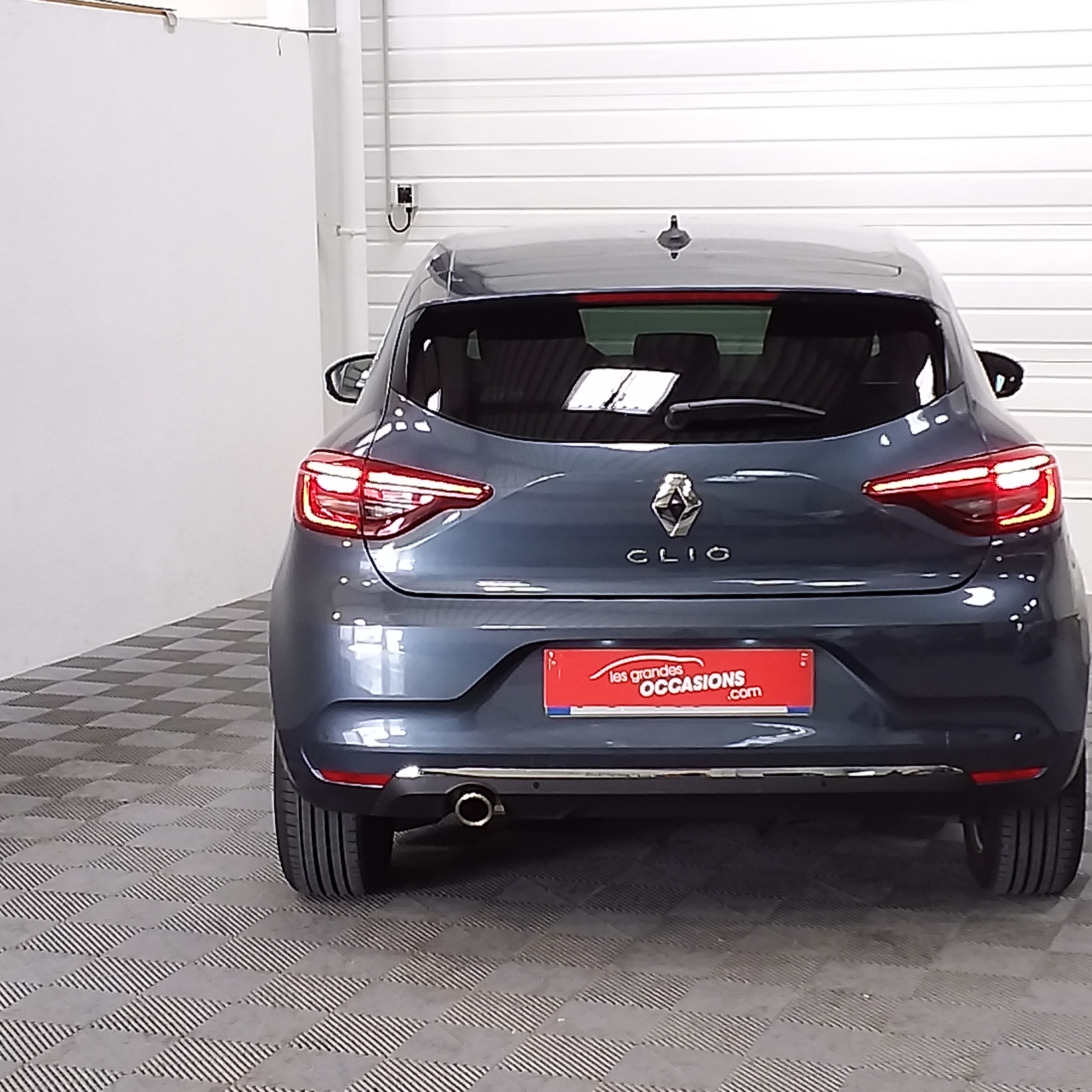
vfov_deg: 48.4
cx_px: 629
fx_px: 1213
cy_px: 536
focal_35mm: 34
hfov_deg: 48.3
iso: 50
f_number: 1.9
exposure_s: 1/33
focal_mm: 2.91
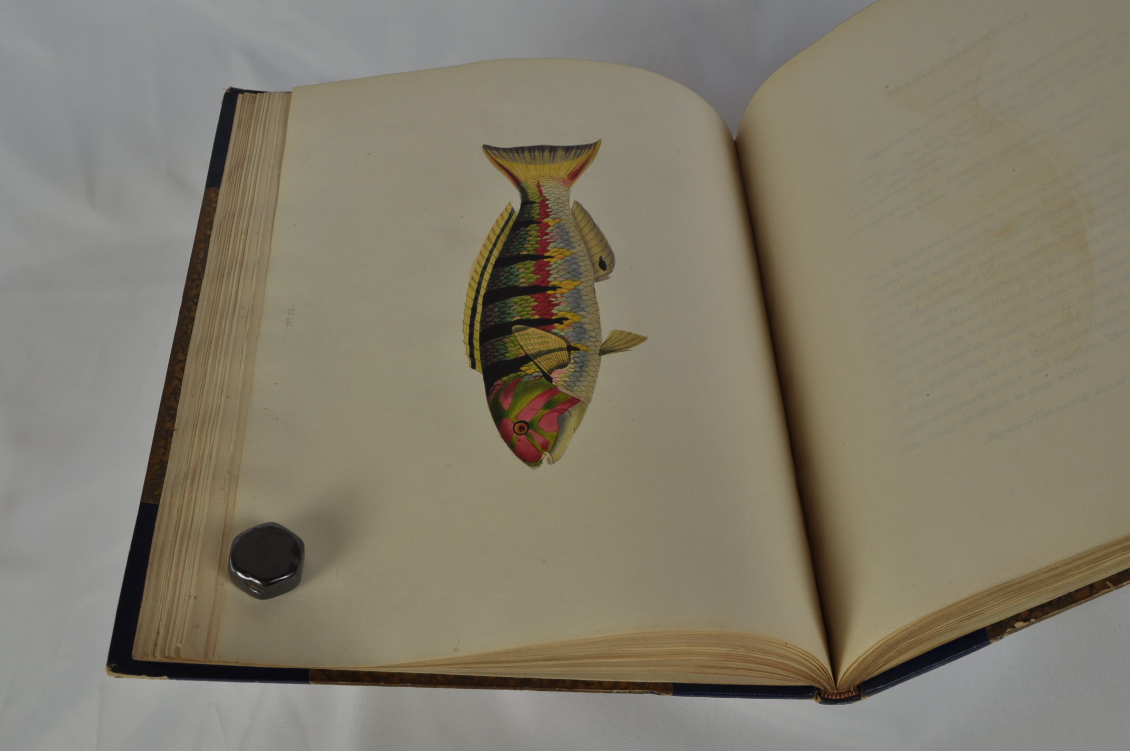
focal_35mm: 39
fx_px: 1223
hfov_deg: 49.6
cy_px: 376
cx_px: 565
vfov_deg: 34.1
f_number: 11
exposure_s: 1/13
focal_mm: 26
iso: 160
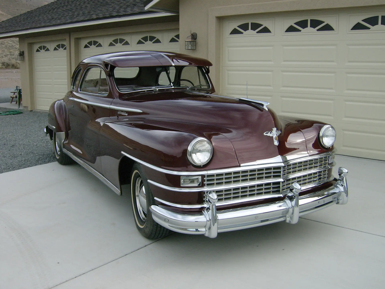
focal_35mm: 36
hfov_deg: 51.4
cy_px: 144
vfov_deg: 39.7
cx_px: 192
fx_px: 400
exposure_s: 1/363
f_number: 4.7
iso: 100
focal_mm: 6
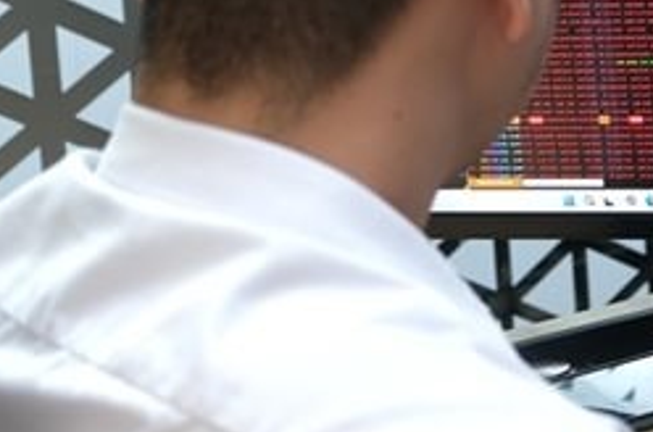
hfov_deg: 12.4
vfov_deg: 8.6
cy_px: 124
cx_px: 982
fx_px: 2859
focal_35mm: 158
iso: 100
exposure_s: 1/13
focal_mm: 32.9
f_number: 4
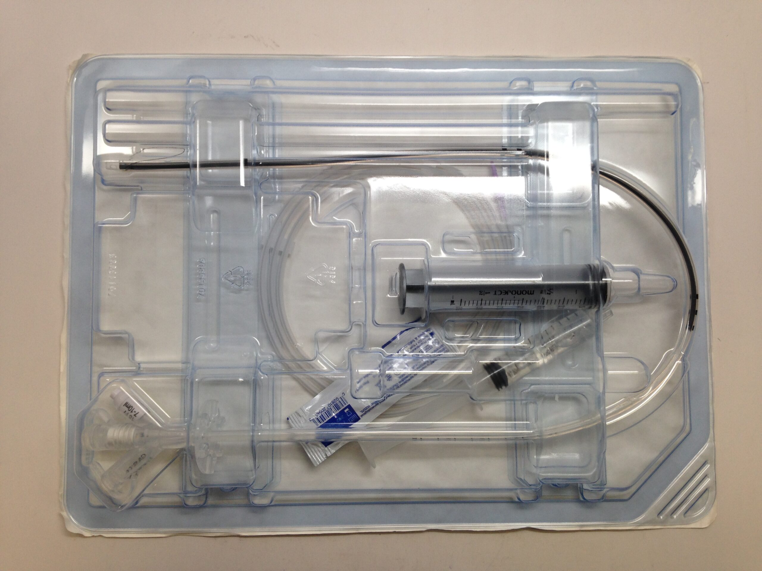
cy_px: 286
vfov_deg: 42.9
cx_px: 381
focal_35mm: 33
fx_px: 726
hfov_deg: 55.4
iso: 50
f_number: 2.4
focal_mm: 4.12
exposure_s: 1/60
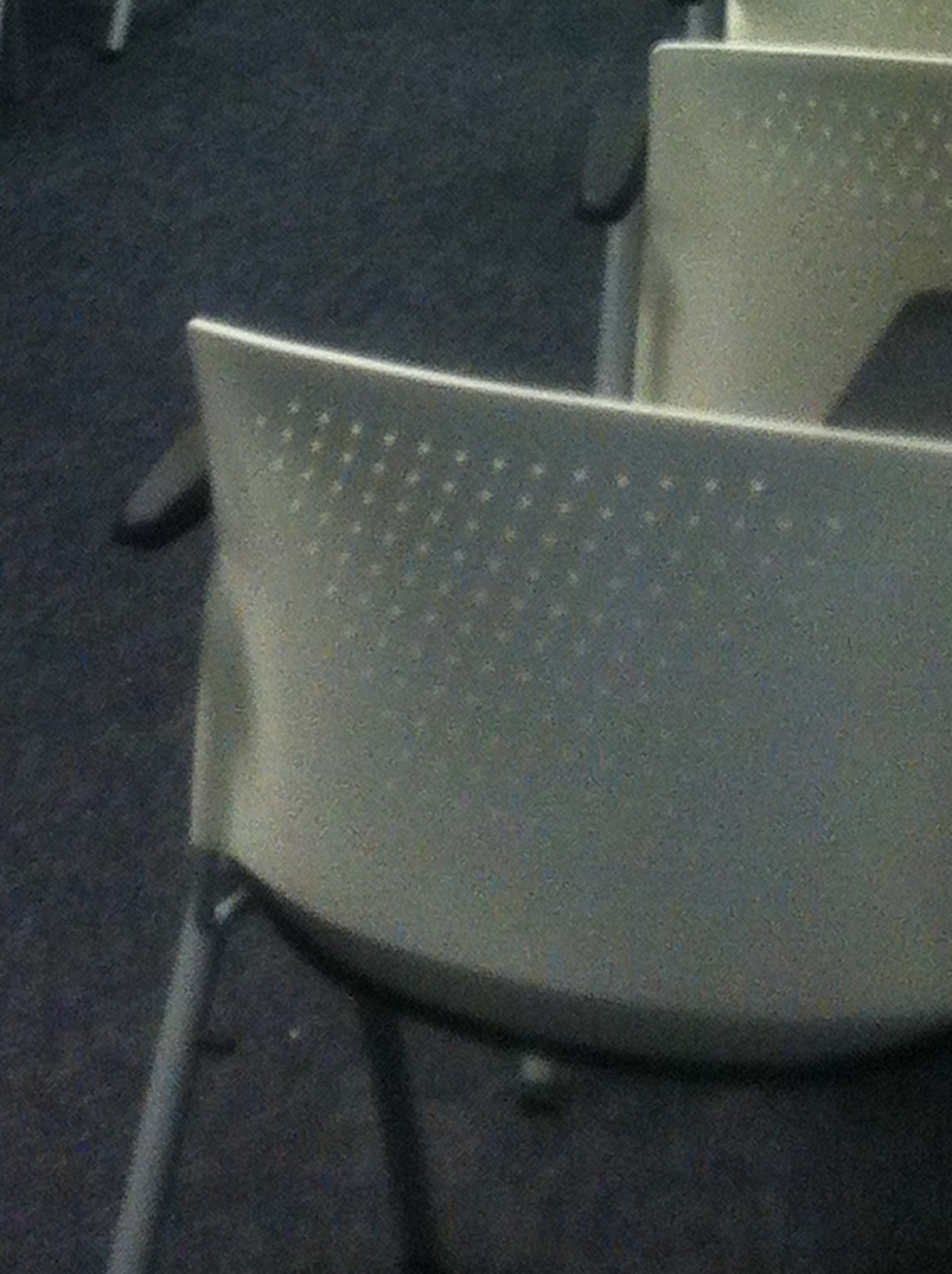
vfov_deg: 15.4
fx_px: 4410
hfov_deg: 12.3
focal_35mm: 120
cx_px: 273
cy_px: -506
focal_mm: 3.85
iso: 200
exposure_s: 1/15
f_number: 2.8
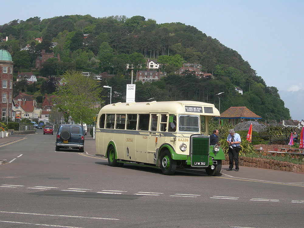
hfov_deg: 23.8
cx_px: 152
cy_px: 114
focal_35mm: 82
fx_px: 720
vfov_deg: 18.0
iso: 50
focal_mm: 17
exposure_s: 1/262
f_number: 6.8
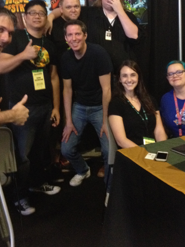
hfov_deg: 24.8
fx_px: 420
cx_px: 99
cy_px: 59
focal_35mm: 59
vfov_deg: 32.0
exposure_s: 1/15
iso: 500
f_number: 2.4
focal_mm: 4.28
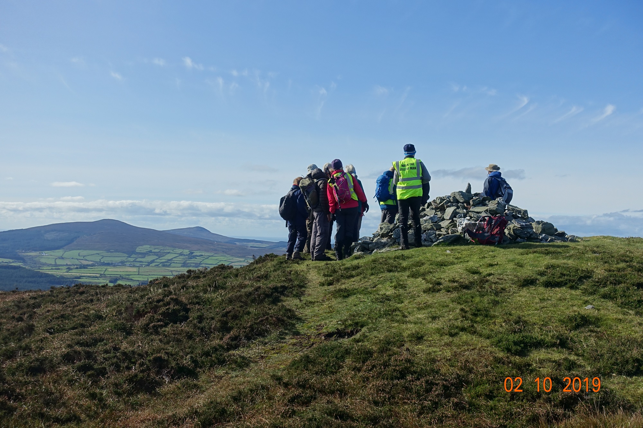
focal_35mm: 41
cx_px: 322
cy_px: 214
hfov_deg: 47.4
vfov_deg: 32.6
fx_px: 732
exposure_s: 1/160
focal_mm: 15.1
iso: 125
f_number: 4
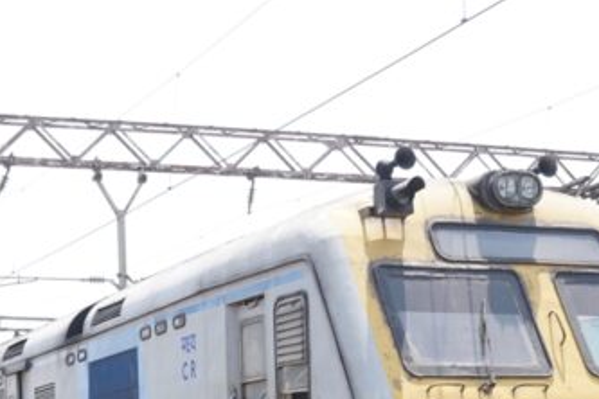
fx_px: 1497
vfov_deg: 14.9
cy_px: 428
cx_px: 214
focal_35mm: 90
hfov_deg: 22.6
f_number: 8
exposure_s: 1/125
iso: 160
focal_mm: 26
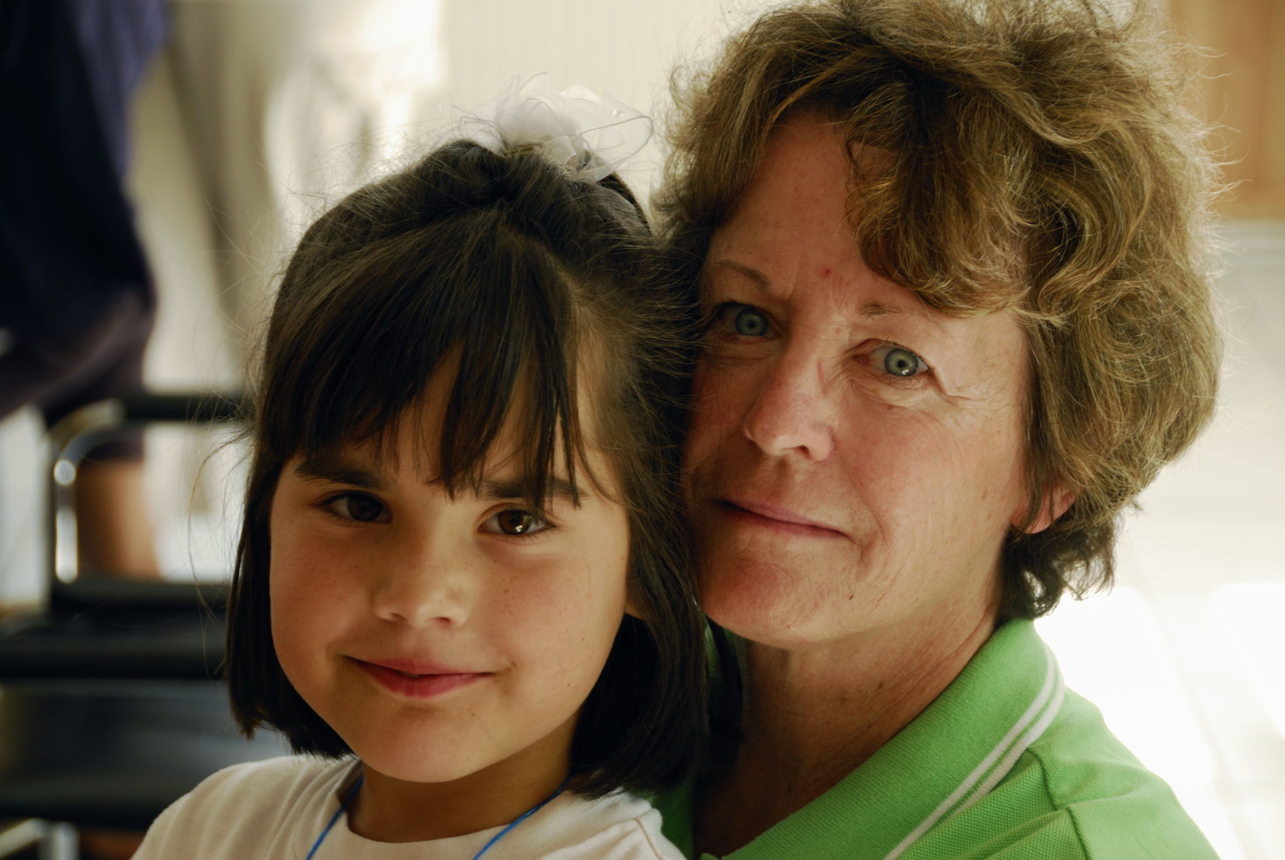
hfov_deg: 18.2
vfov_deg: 12.2
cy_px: 430
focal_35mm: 112
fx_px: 4021
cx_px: 642
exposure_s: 1/20
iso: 100
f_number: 5
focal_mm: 75
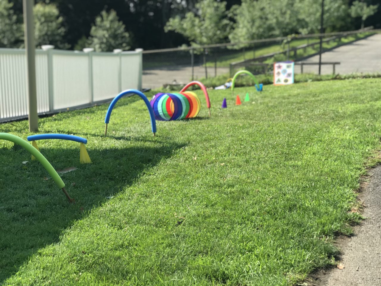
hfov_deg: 33.8
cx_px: 190
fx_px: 627
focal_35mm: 57
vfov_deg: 25.7
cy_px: 143
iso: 20
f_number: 2.8
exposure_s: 1/435
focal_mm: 6.6
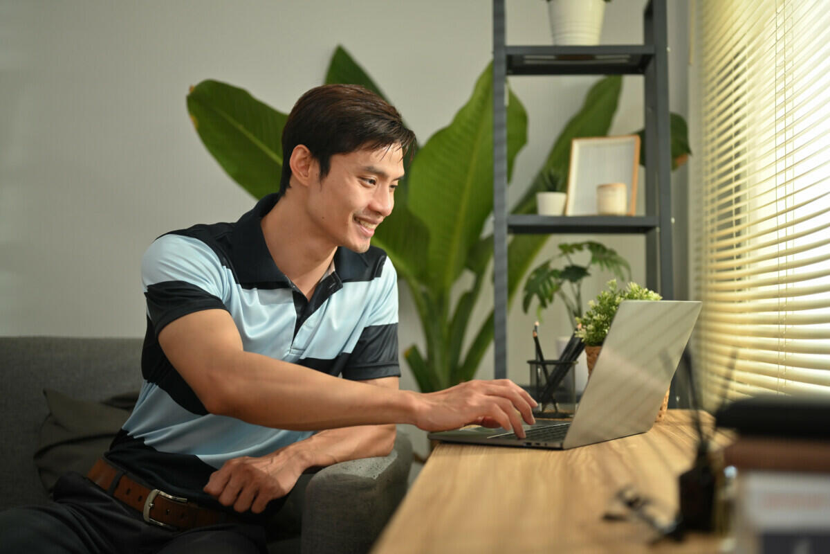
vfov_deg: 27.0
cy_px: 277
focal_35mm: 50
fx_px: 1153
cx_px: 415
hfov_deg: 39.6
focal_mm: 50
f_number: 2
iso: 400
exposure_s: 1/250
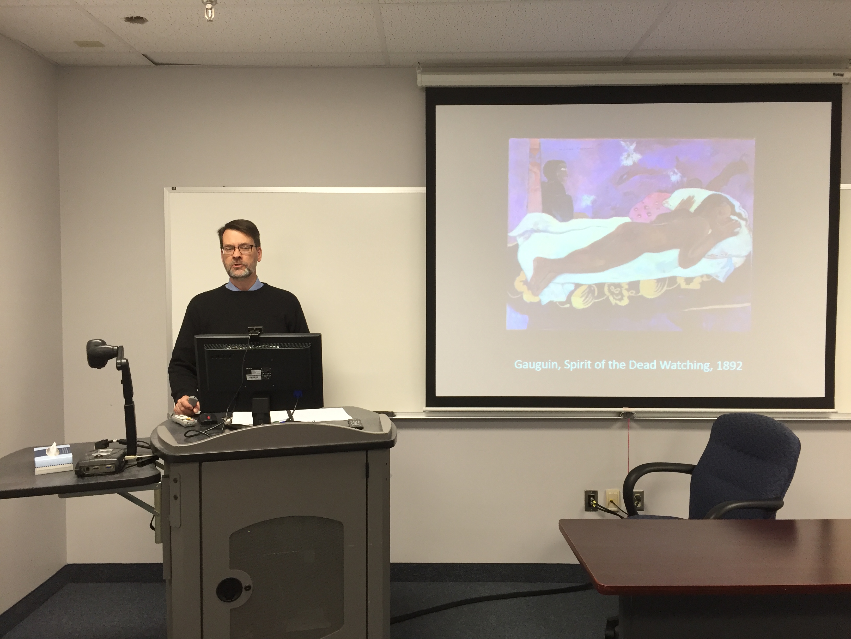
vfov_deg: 48.2
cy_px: 320
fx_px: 713
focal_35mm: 29
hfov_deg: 61.7
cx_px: 426
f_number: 2.2
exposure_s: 1/30
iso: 80
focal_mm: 4.15
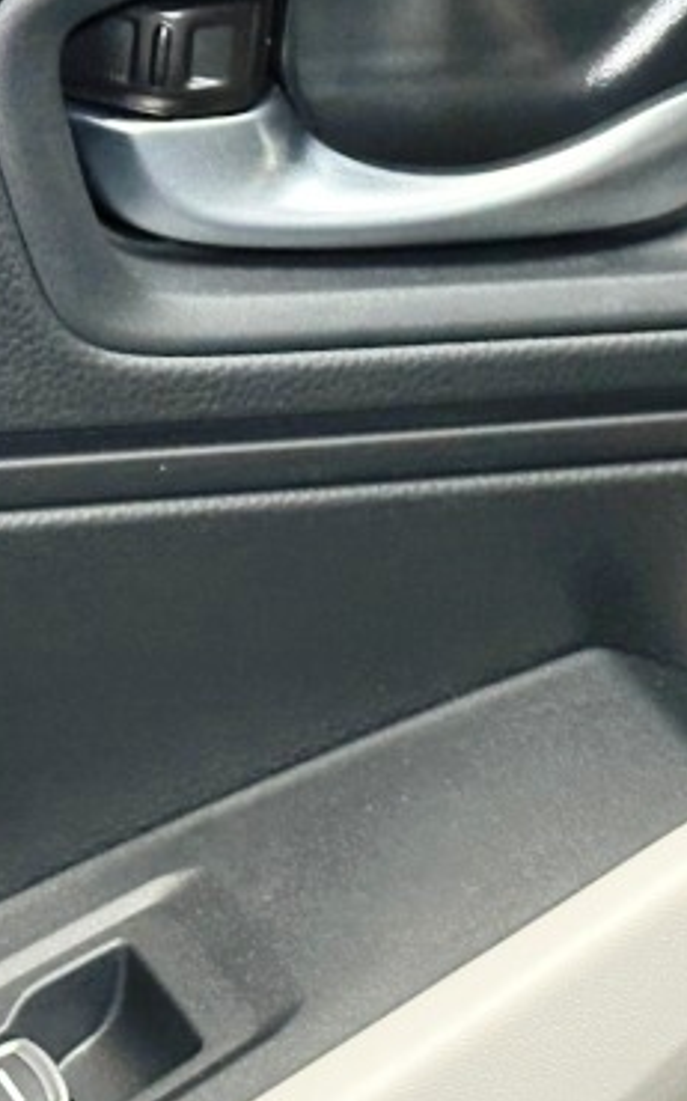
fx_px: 4227
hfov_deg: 9.3
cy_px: 747
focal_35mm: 141
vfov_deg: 14.8
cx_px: 294
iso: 500
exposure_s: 1/30
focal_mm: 6.86
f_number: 1.78
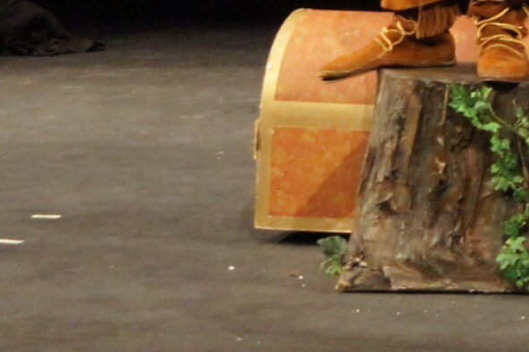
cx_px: 1021
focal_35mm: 259
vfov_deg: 5.2
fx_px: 3805
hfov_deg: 7.7
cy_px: -232
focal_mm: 40
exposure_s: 1/250
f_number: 4.5
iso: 3200
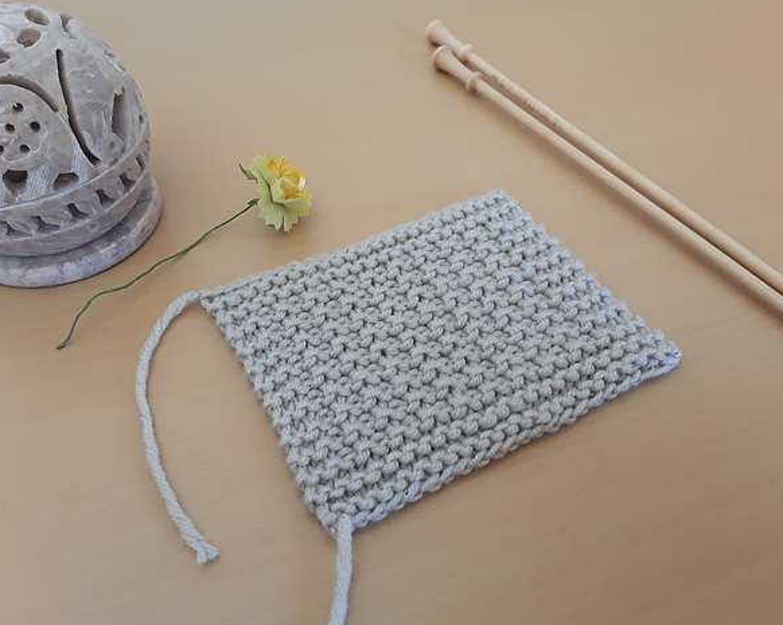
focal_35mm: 29
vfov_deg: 49.9
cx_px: 404
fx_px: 672
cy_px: 306
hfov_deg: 60.5
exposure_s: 1/33
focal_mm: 2.91
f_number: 1.9
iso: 80
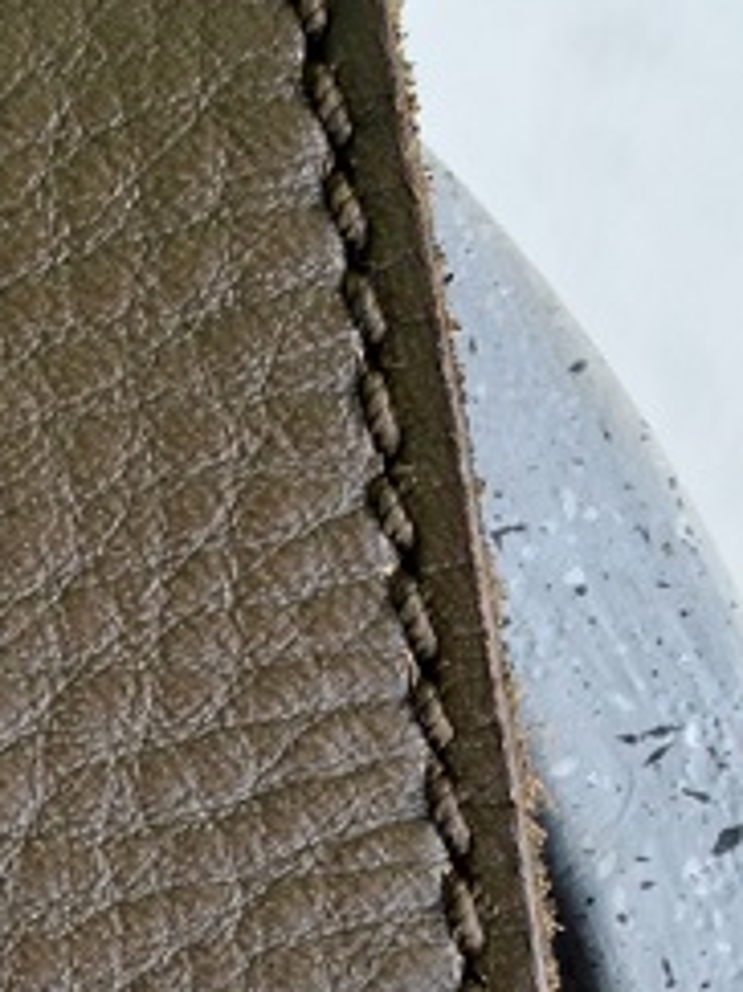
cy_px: 1657
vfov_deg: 9.3
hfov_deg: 7.1
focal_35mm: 205
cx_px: -382
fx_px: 5872
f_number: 5
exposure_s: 1/100
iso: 400
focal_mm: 32
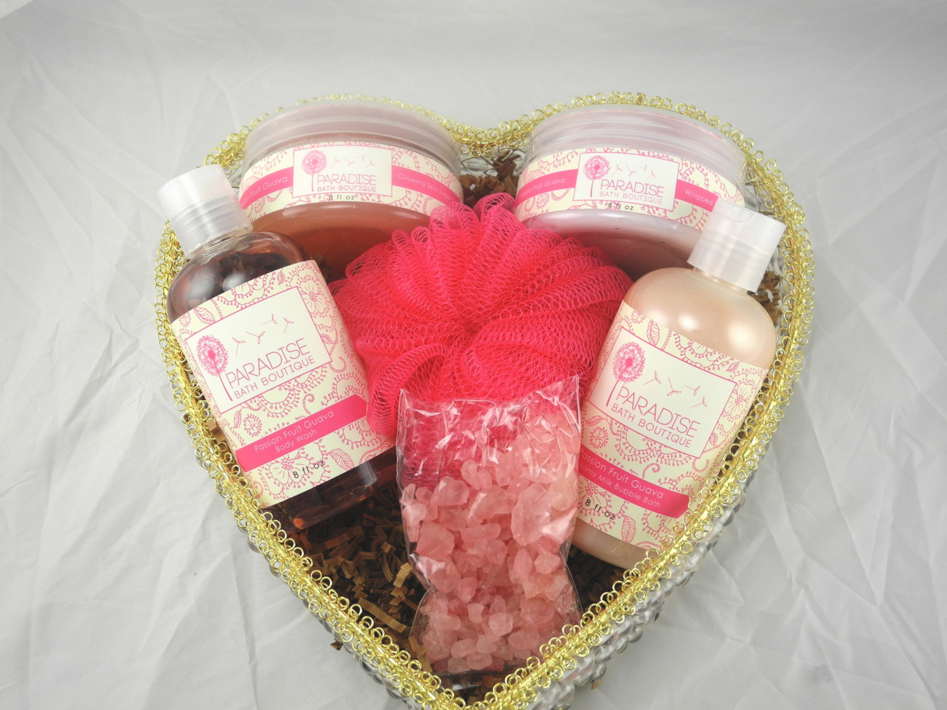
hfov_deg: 45.8
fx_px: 1122
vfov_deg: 35.1
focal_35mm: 41
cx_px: 474
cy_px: 355
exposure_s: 1/317
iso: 100
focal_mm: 8.8
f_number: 3.2
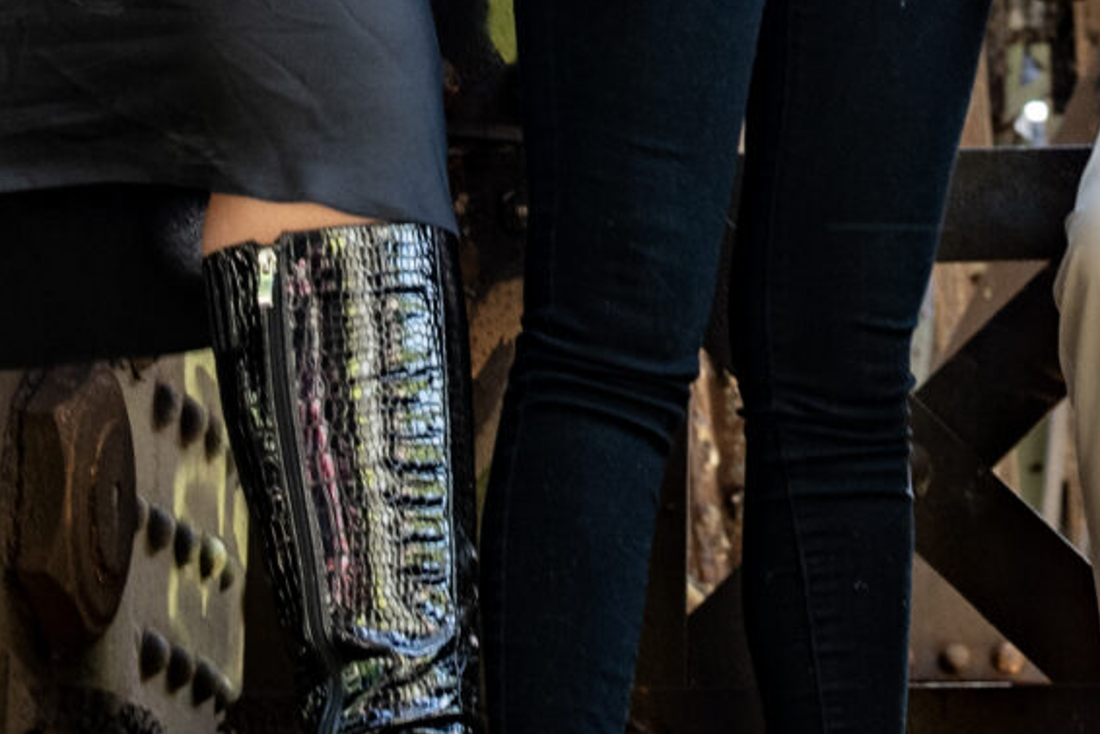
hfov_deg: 11.8
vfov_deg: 7.9
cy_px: -277
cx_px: 1024
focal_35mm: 172
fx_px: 5258
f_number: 5.6
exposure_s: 1/80
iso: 640
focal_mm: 38
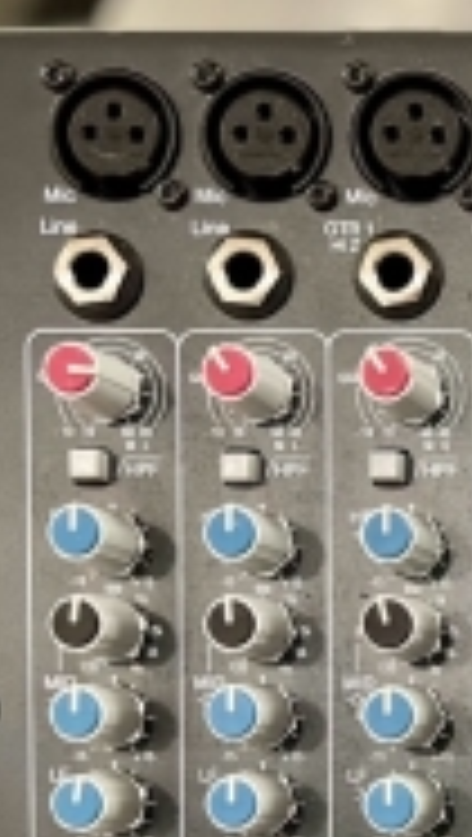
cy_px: 801
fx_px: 1753
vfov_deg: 25.7
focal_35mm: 79
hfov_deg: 13.7
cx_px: 841
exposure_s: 1/55
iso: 320
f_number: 1.6
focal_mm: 5.1
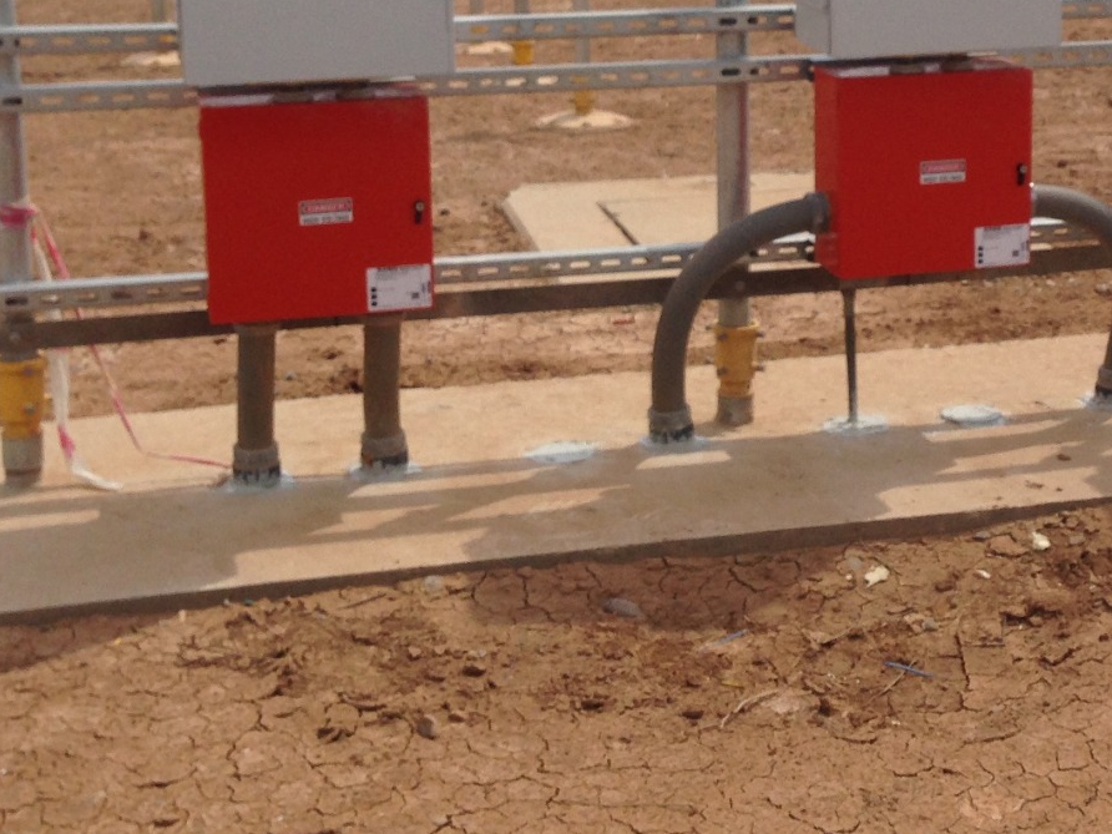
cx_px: 825
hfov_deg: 26.0
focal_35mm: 74
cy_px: 168
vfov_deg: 19.7
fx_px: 2377
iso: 50
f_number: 2.4
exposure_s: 1/3012
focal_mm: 4.12
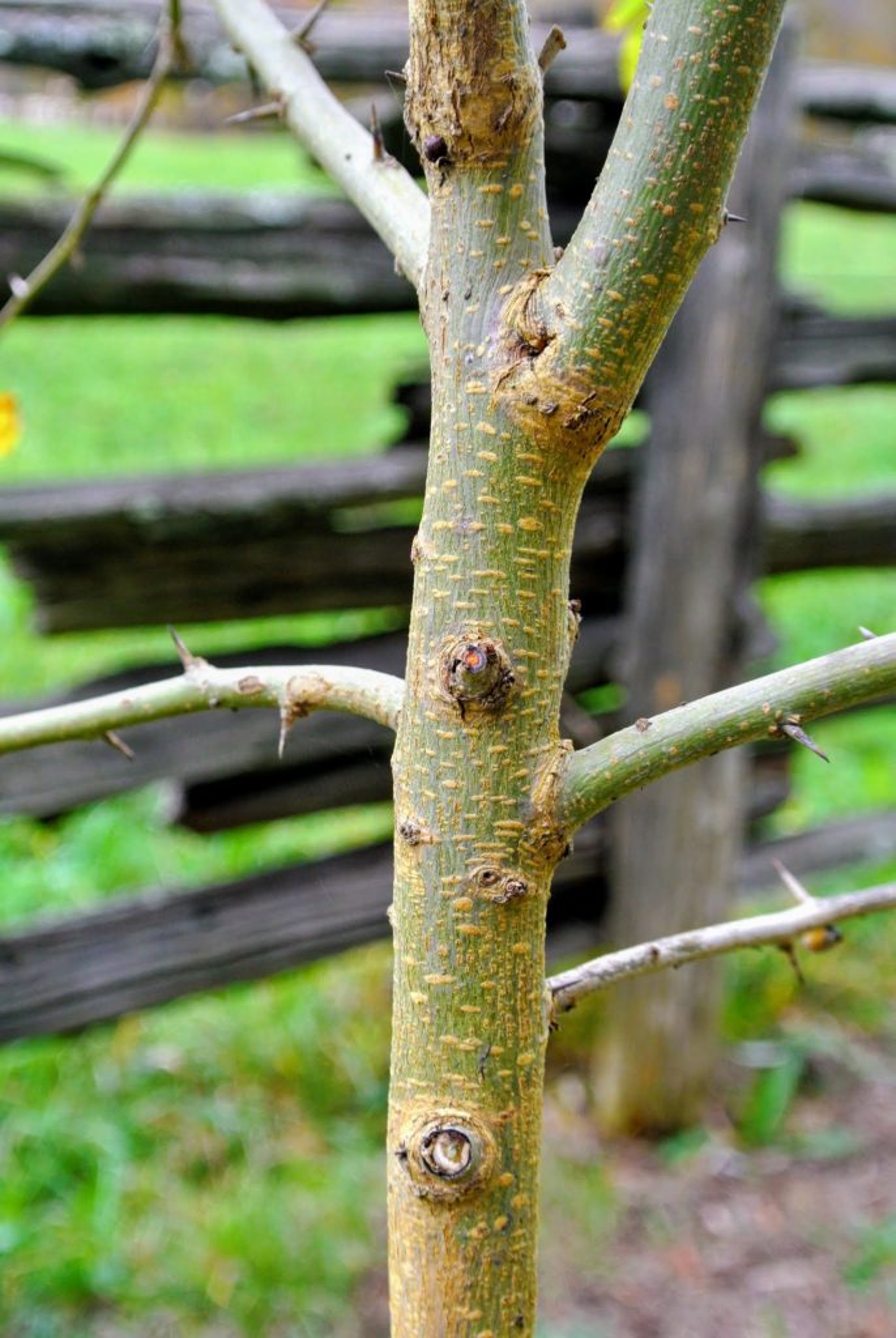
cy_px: 669
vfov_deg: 36.8
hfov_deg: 25.1
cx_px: 448
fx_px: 2009
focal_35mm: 54
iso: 200
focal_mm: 20.3
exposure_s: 1/80
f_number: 5
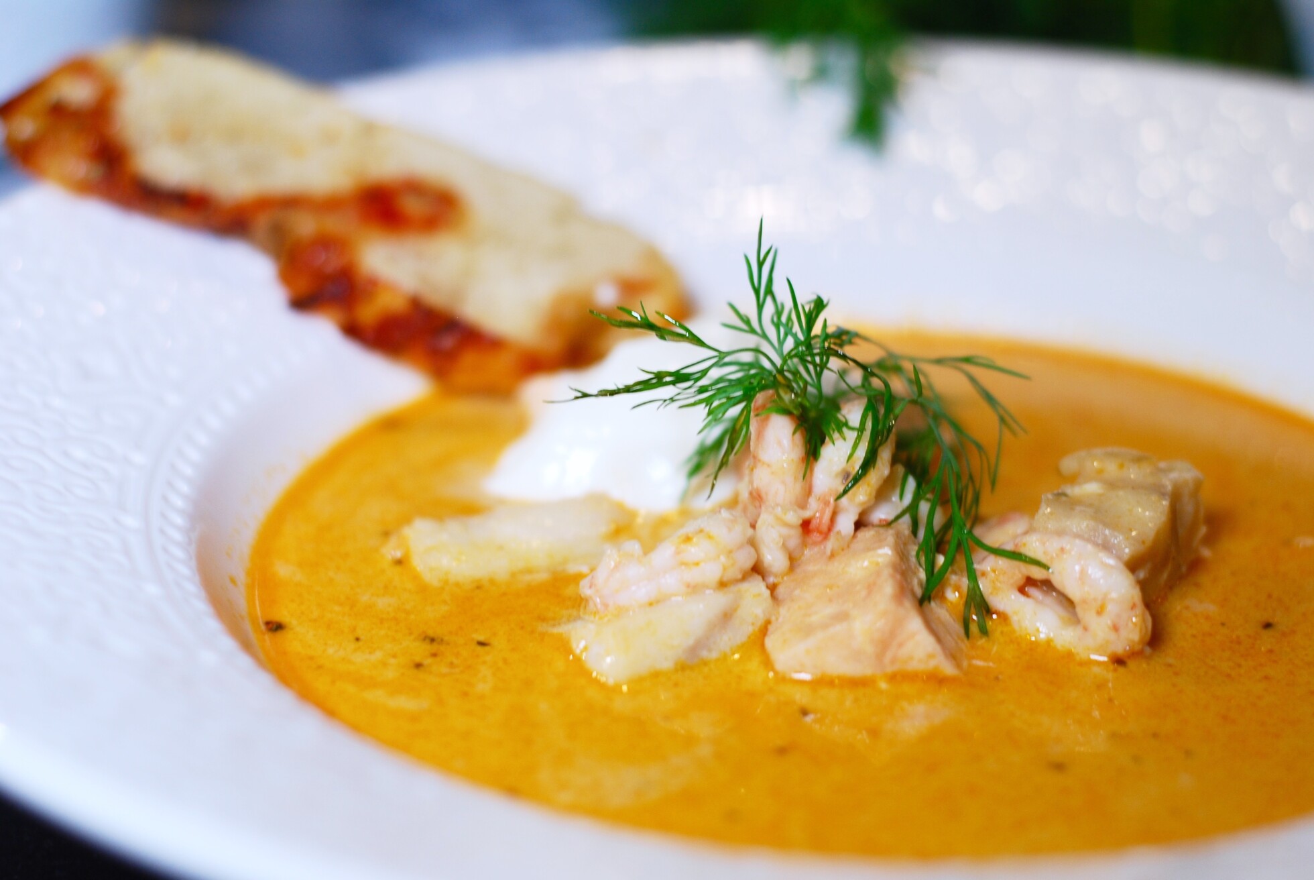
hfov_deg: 27.0
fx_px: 2741
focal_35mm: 75
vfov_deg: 18.2
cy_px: 440
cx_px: 657
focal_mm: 50
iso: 220
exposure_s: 1/60
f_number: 2.8
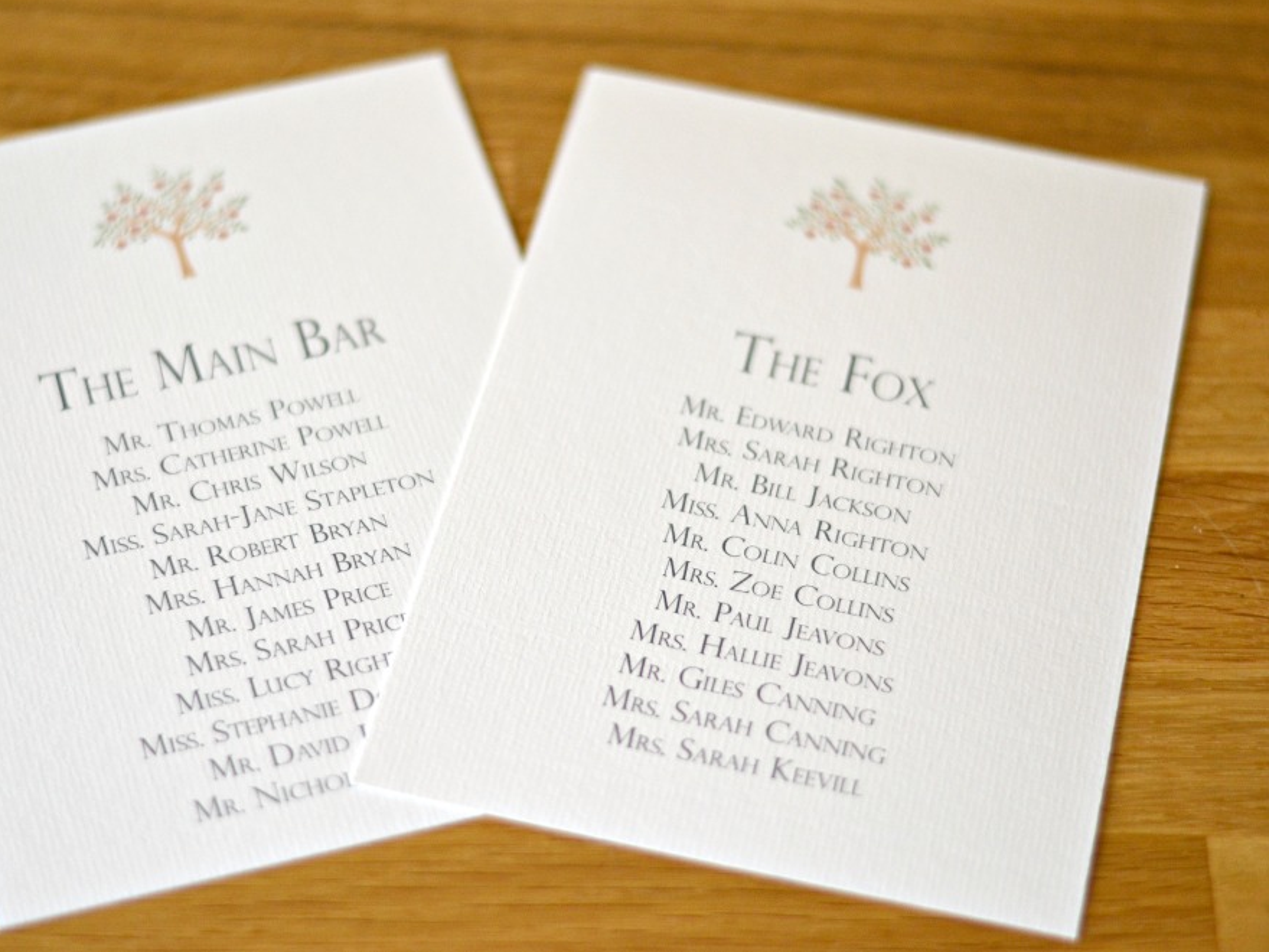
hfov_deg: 23.8
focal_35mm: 82
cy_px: 474
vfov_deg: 18.0
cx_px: 551
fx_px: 3006
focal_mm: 50
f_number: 1.8
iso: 400
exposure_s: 1/500
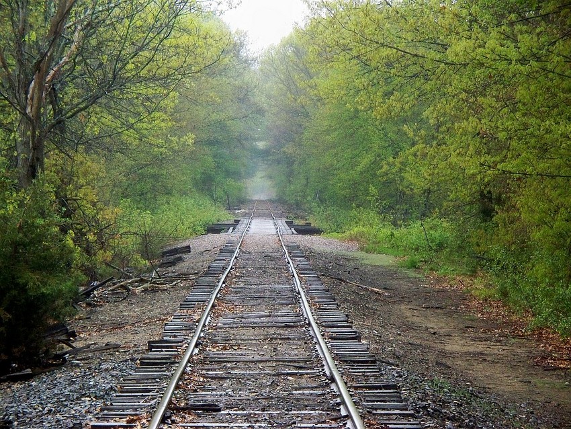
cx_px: 286
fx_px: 2970
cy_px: 214
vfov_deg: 8.3
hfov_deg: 11.0
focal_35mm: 180
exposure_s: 1/160
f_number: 5.1
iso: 400
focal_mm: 37.7
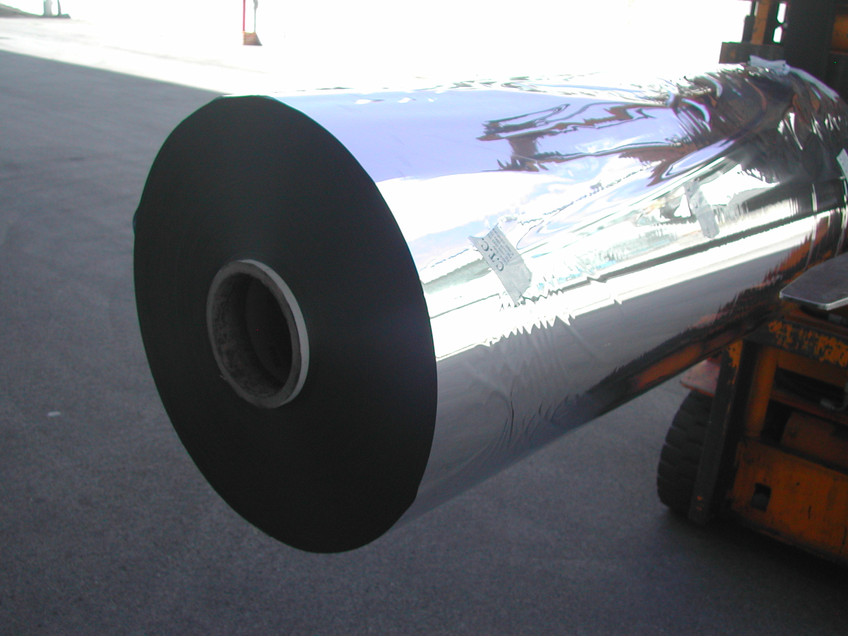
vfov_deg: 37.7
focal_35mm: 38
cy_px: 318
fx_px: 931
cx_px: 424
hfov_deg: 49.0
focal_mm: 8
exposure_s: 1/516
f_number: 2.8
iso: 100
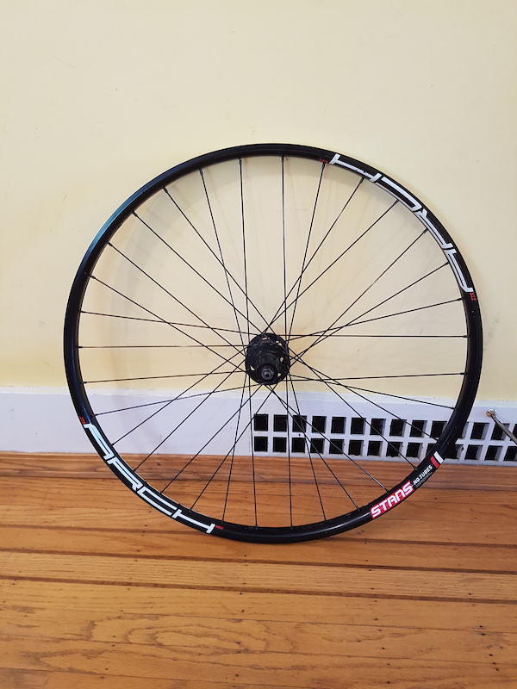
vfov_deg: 67.3
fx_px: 518
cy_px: 344
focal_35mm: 26
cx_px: 258
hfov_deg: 53.1
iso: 200
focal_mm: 4.2
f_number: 1.7
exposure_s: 1/24
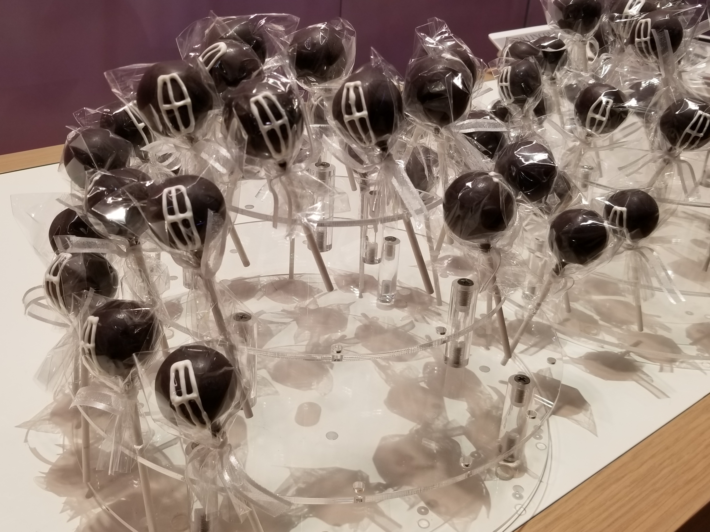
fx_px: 533
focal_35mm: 26
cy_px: 266
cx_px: 355
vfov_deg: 53.1
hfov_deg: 67.3
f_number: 1.7
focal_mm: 4.25
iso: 64
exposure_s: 1/120
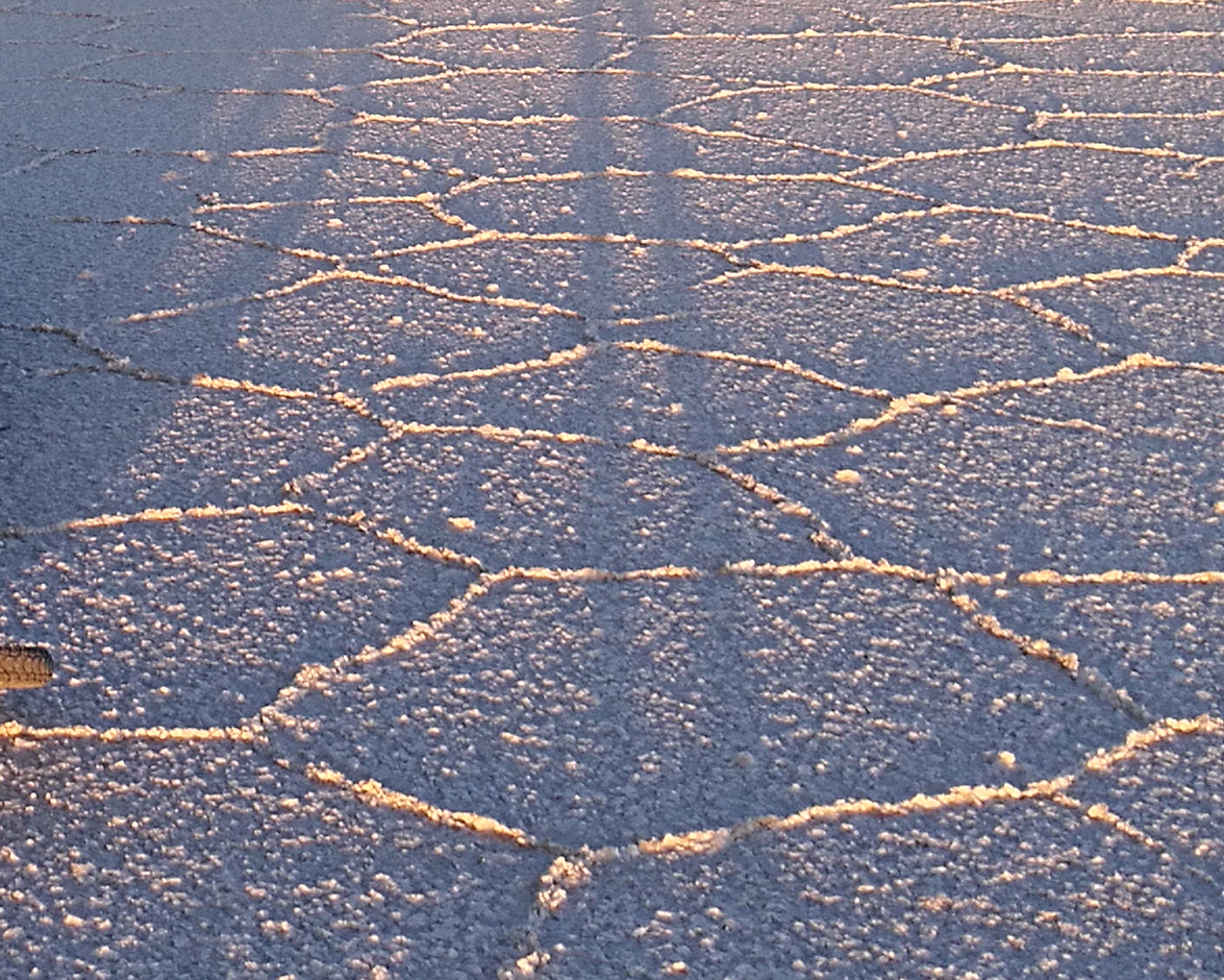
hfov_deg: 20.8
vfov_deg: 16.8
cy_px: -57
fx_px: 3224
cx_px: 7
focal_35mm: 89
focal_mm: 4.5
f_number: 2.2
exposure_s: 1/199
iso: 50
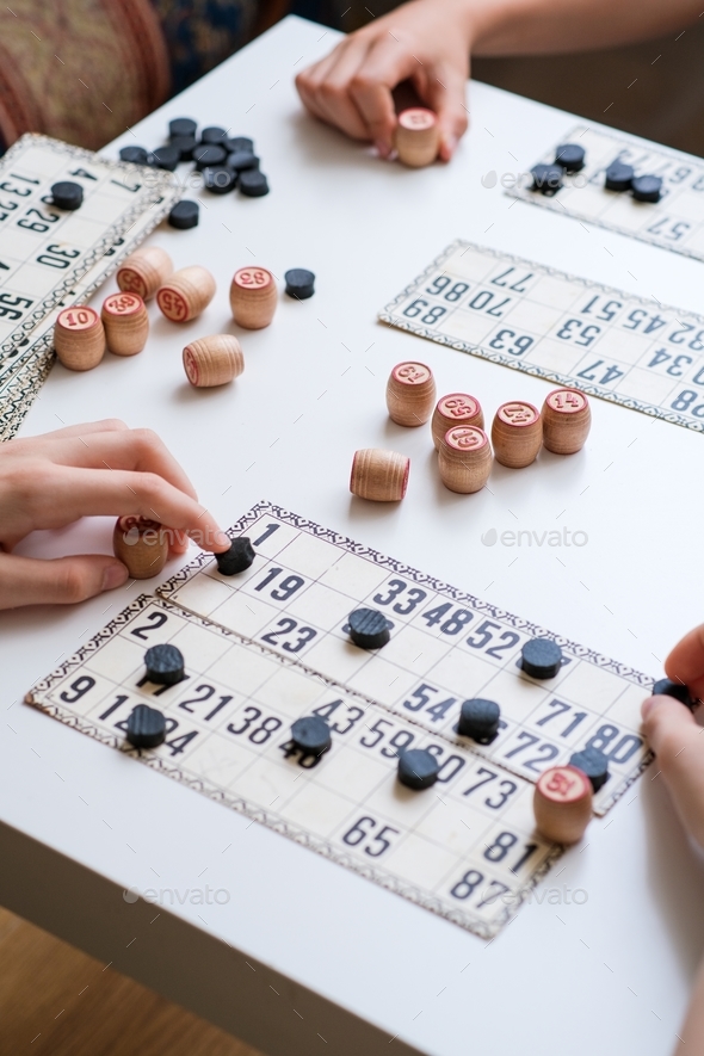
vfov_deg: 24.2
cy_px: 528
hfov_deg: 16.3
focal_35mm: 84
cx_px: 352
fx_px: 2464
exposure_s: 1/45
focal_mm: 56
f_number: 2.8
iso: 250
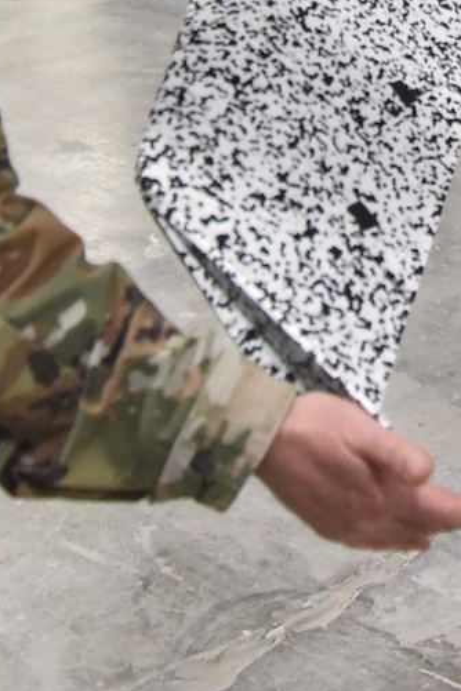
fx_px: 1767
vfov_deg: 20.5
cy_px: -163
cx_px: 540
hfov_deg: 14.4
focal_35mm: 92
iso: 3200
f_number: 3.5
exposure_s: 1/100
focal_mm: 24
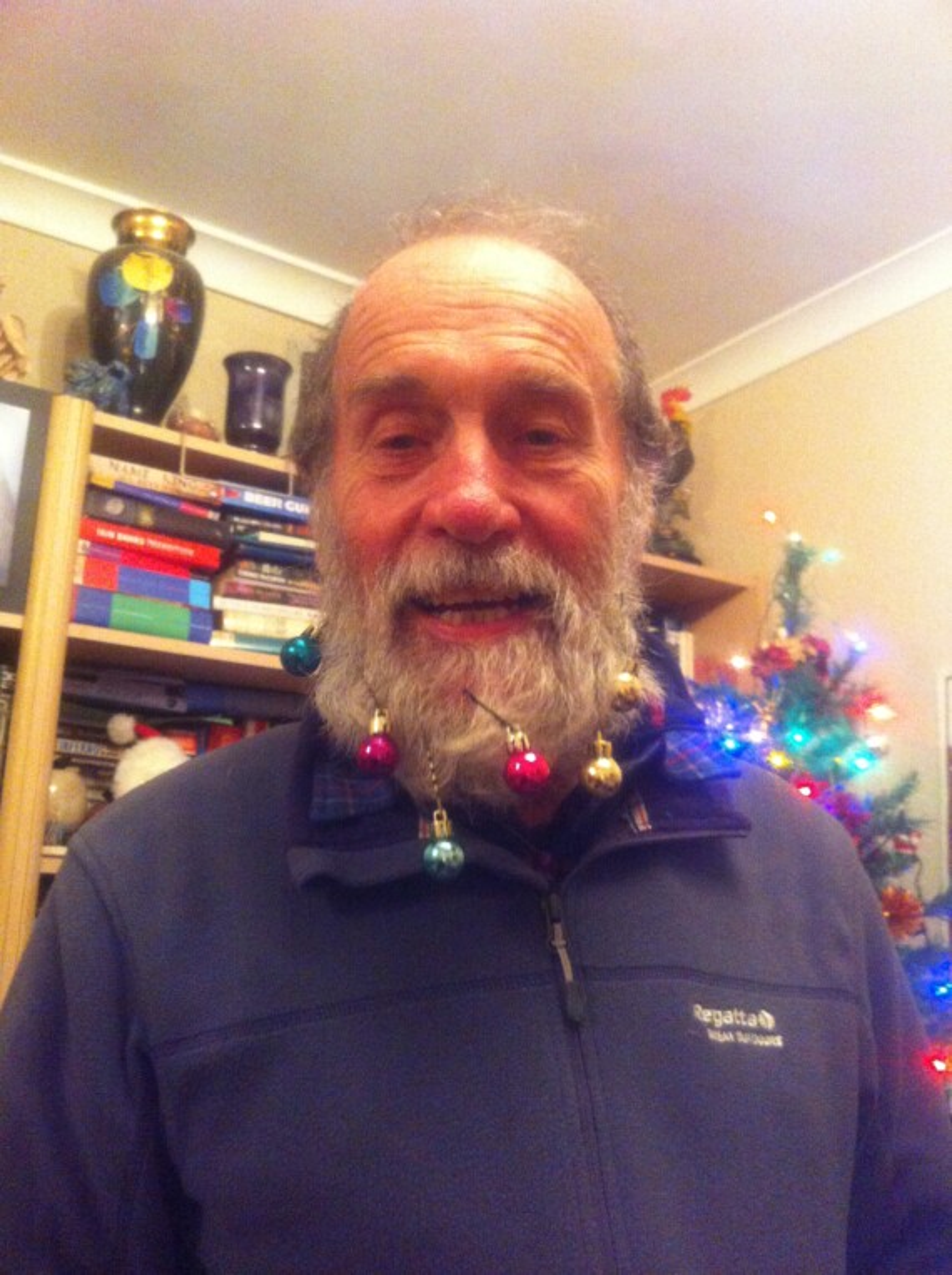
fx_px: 1287
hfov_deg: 40.6
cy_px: 638
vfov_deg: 52.7
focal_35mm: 35
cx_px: 476
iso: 500
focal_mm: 3.85
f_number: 2.8
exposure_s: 1/15
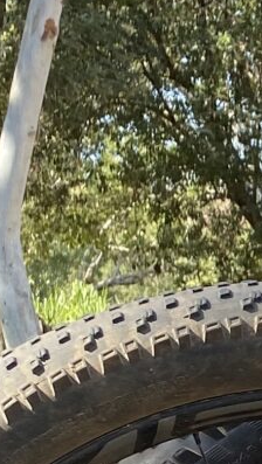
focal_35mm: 146
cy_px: 677
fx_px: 1799
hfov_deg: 7.2
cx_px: 849
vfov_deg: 13.9
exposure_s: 1/275
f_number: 1.8
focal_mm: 4.25
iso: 32
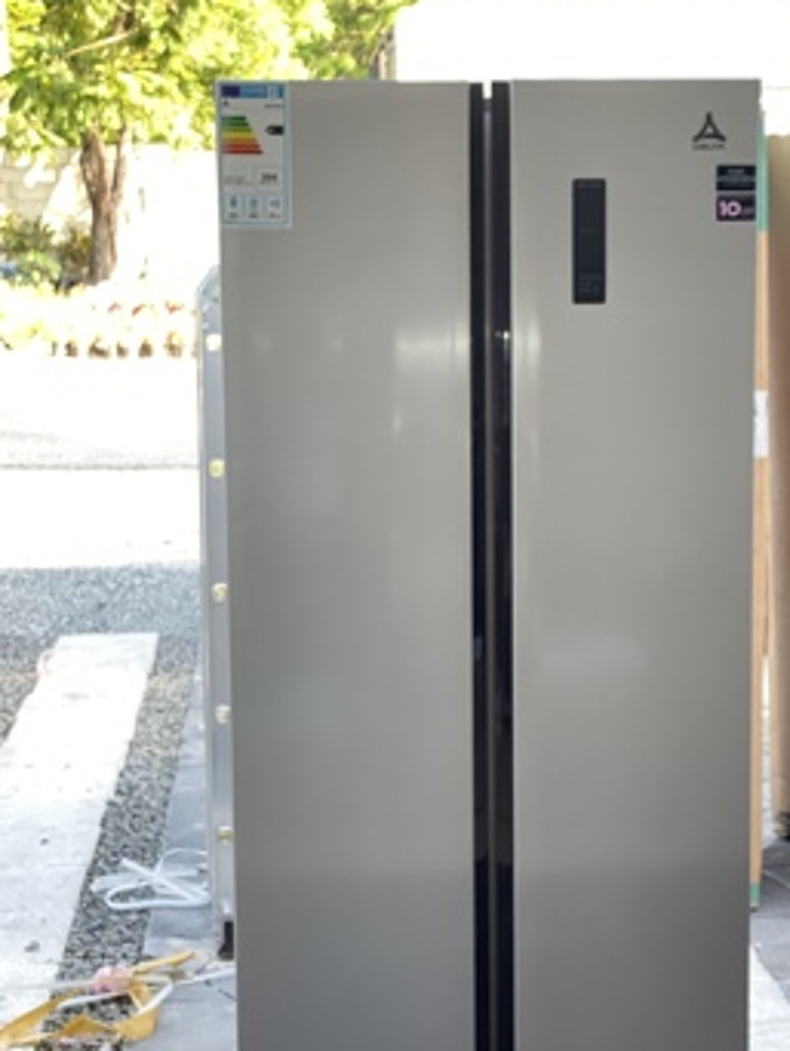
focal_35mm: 76
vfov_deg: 25.6
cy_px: 578
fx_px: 2310
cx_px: 515
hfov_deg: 19.4
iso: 160
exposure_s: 1/122
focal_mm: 6
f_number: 2
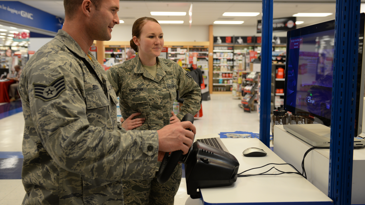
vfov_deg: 34.6
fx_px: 329
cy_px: 92
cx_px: 182
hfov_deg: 58.0
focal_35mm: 34
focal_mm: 32
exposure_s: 1/125
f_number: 4
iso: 800
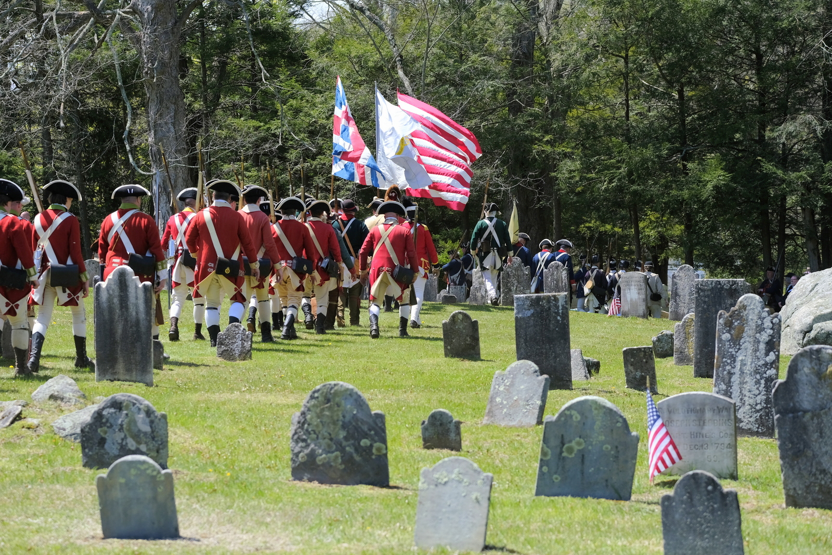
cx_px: 416
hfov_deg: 23.1
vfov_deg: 15.5
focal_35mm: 88
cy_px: 278
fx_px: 2034
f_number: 4
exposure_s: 1/2000
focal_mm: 58.7
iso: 400
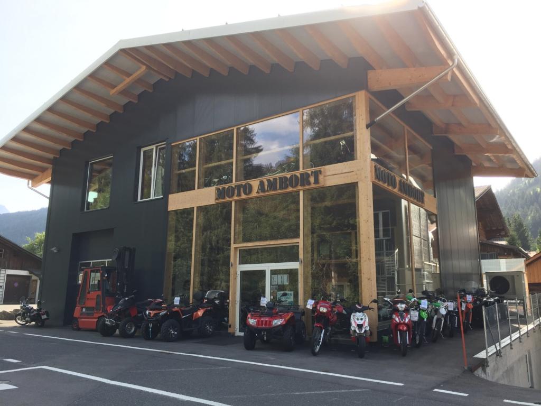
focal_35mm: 29
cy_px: 203
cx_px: 270
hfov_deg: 61.7
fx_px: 453
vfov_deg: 48.2
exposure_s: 1/421
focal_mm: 4.15
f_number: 2.2
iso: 32
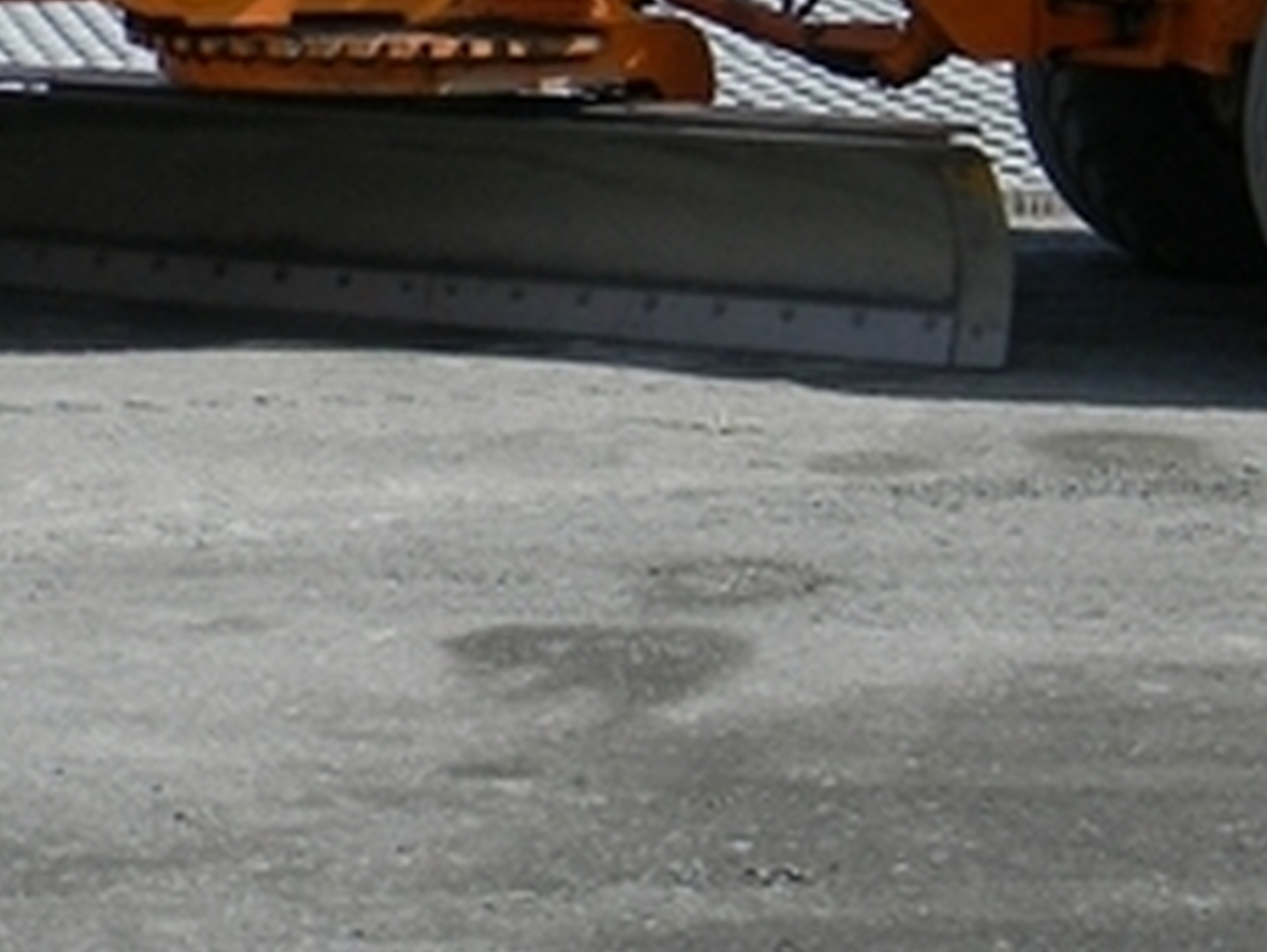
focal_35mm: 144
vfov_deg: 10.1
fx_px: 5273
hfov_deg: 13.7
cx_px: 559
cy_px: -201
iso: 80
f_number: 3.8
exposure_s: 1/817
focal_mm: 7.3
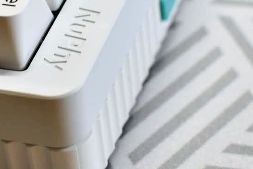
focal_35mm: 155
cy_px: 49
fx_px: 1089
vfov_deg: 8.8
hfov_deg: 13.2
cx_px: 59
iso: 100
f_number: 5
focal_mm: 35
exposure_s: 1/25
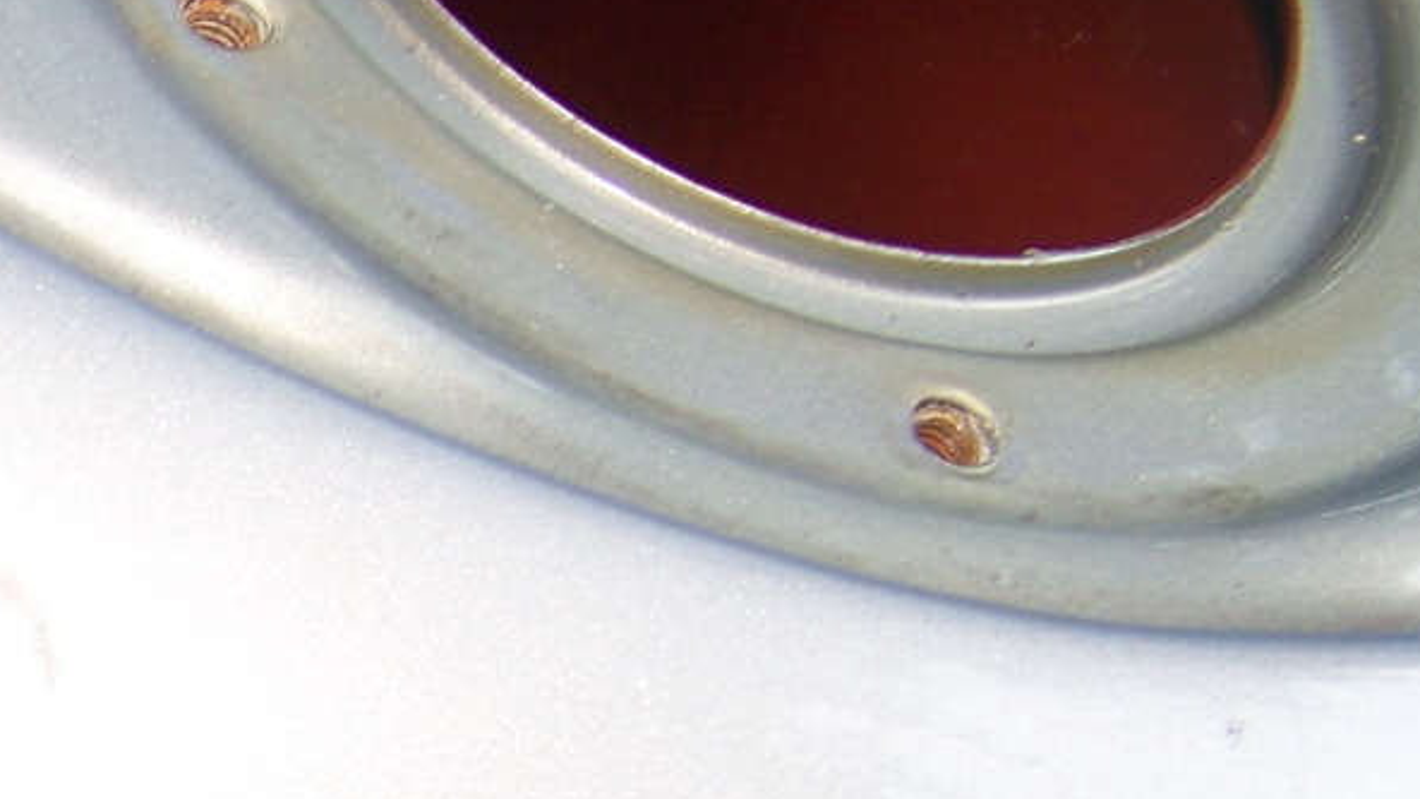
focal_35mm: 106
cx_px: -233
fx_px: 3991
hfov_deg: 19.2
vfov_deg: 11.1
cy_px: 1061
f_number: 2.8
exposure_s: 1/30
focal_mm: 5.85
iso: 64
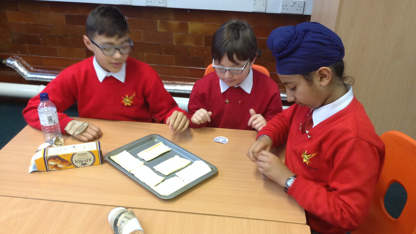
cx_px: 209
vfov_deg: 31.9
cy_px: 139
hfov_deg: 54.0
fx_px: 408
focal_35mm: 37
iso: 100
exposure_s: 1/24
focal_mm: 3.3
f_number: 2.4
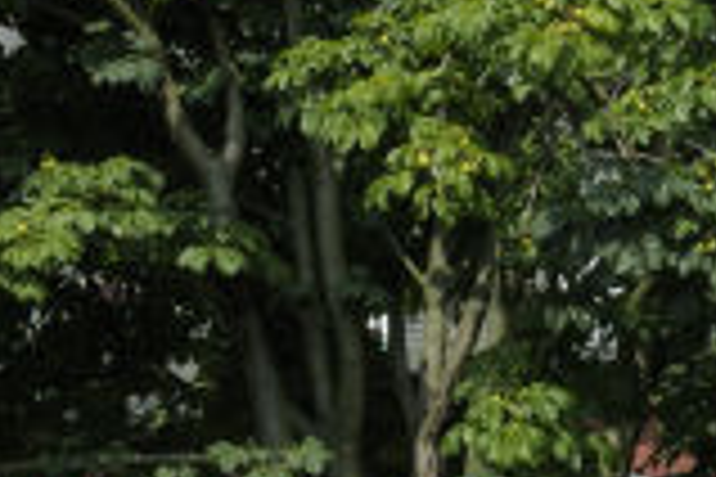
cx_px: 1396
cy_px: 623
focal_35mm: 211
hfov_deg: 9.2
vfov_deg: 6.5
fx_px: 4196
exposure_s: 1/400
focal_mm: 28
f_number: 10
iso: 400
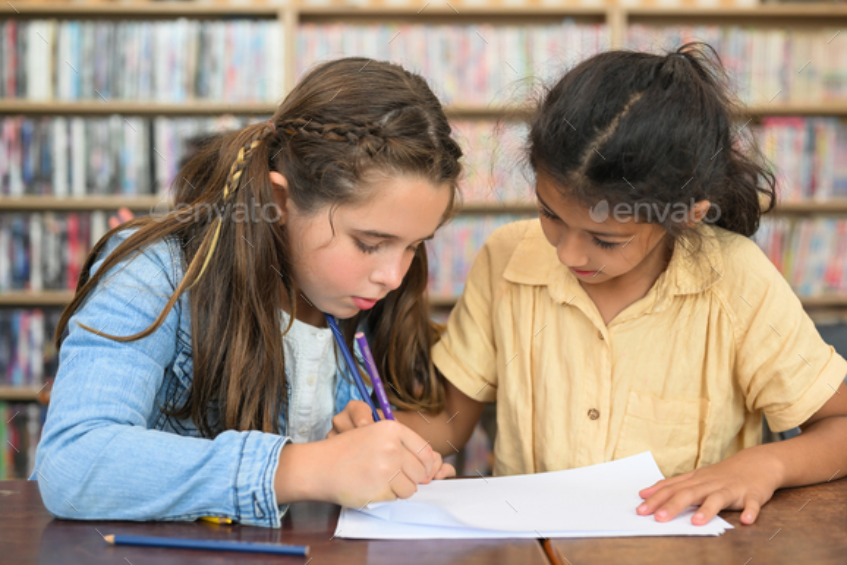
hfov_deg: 38.9
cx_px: 431
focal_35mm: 51
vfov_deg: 26.5
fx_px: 1200
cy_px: 280
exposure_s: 1/200
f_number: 2.8
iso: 720
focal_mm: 50
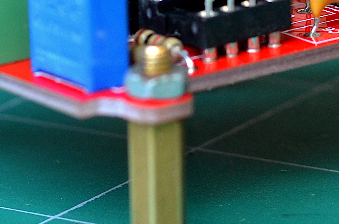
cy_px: -103
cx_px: 151
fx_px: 3298
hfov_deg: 5.9
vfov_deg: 3.9
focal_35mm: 351
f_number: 5
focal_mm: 50
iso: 400
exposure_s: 1/100
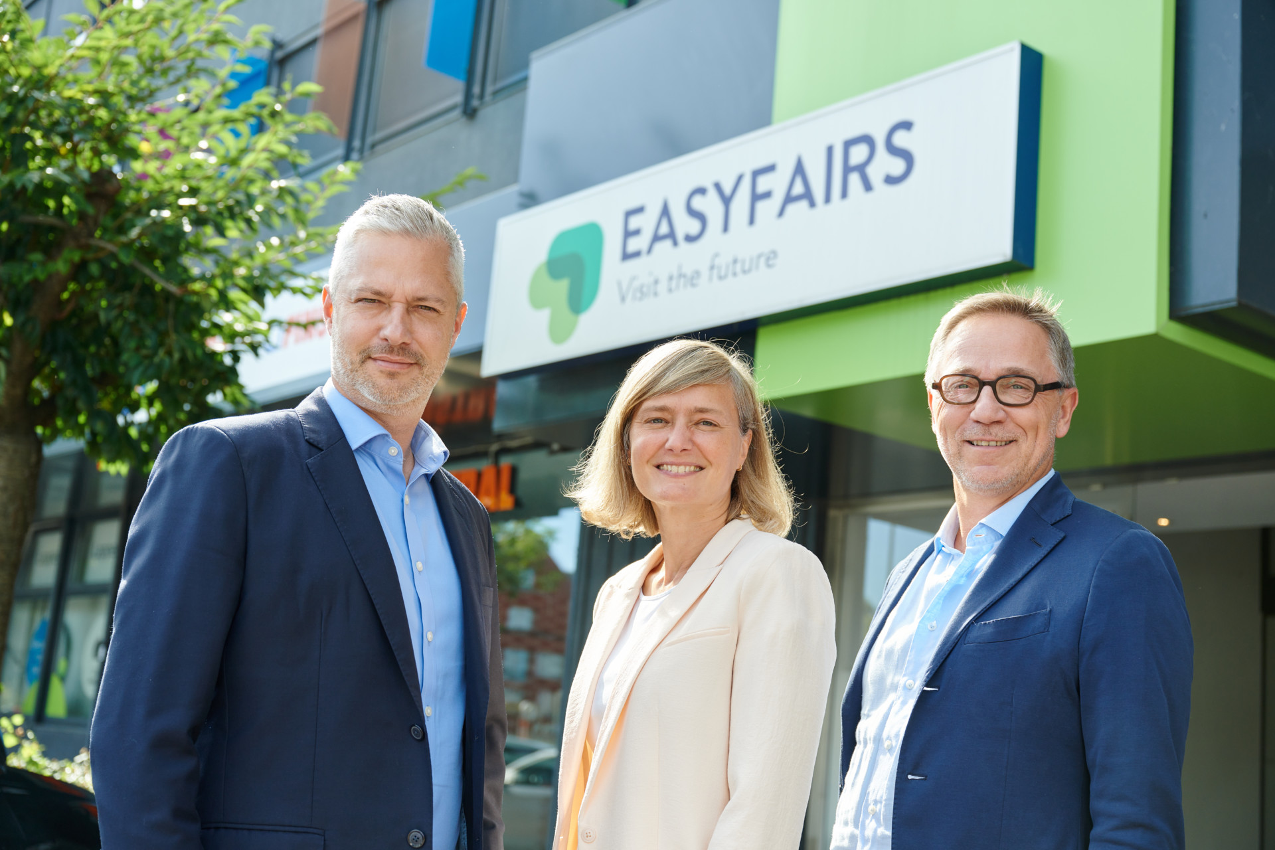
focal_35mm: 45
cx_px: 638
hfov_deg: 43.6
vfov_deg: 29.9
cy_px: 425
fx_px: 1594
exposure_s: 1/400
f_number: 4
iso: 160
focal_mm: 45
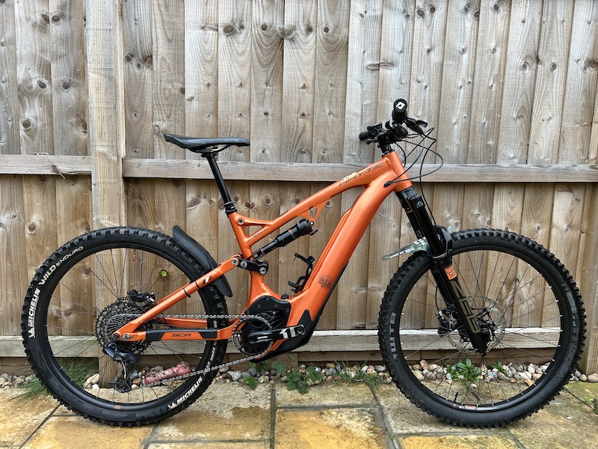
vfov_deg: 53.1
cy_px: 224
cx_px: 299
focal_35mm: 26
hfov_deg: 67.3
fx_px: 449
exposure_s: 1/121
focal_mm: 5.7
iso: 64
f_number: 1.5
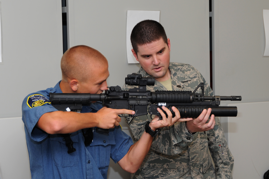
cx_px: 134
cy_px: 90
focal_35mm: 75
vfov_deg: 18.2
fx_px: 560
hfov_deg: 27.0
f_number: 5.3
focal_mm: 75
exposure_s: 1/160
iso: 640
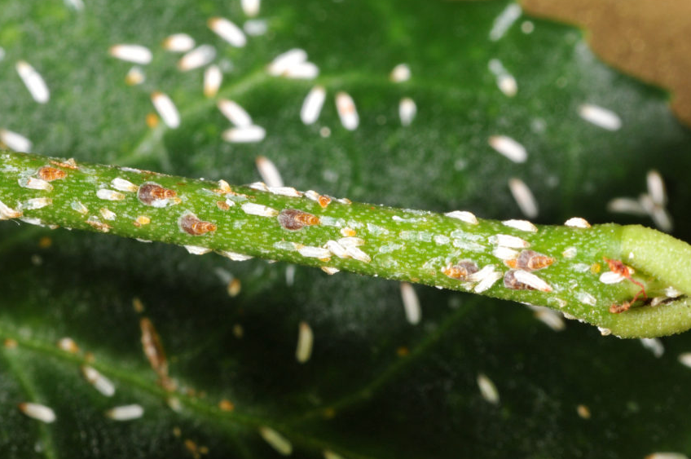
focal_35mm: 163
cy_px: 245
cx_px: 277
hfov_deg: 12.6
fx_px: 3124
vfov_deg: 8.4
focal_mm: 90
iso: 400
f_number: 32
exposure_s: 1/60
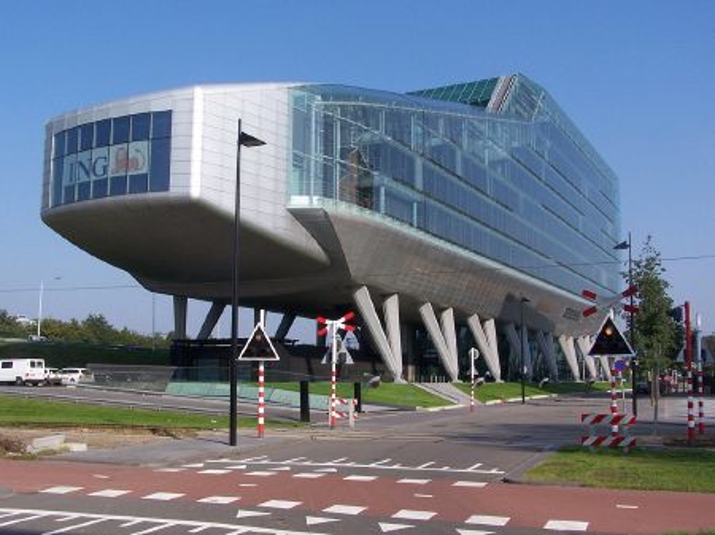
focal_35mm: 38
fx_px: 784
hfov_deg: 49.0
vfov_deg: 37.7
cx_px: 358
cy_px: 268
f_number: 8
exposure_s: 1/200
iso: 80
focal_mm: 6.3
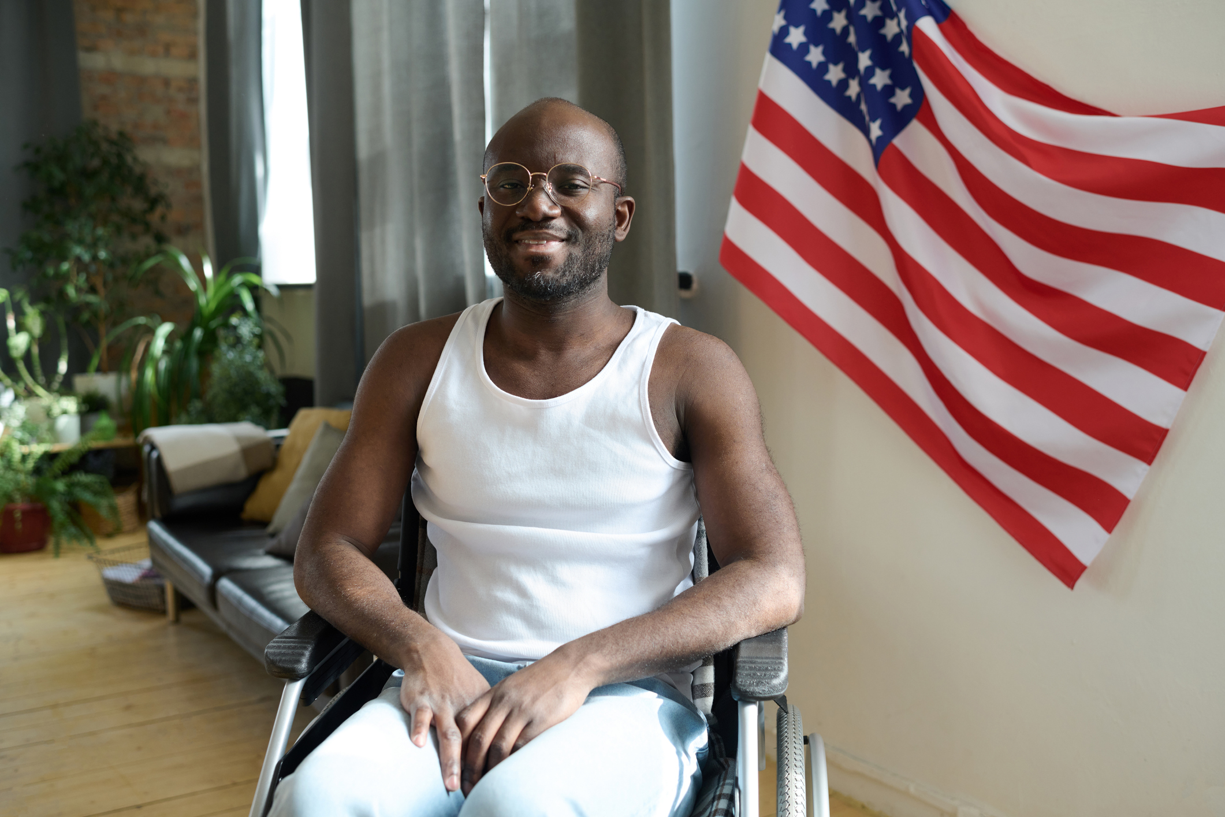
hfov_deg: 54.4
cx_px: 612
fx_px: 1191
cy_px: 408
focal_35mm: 35
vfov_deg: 37.9
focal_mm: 35
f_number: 2.8
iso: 640
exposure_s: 1/200
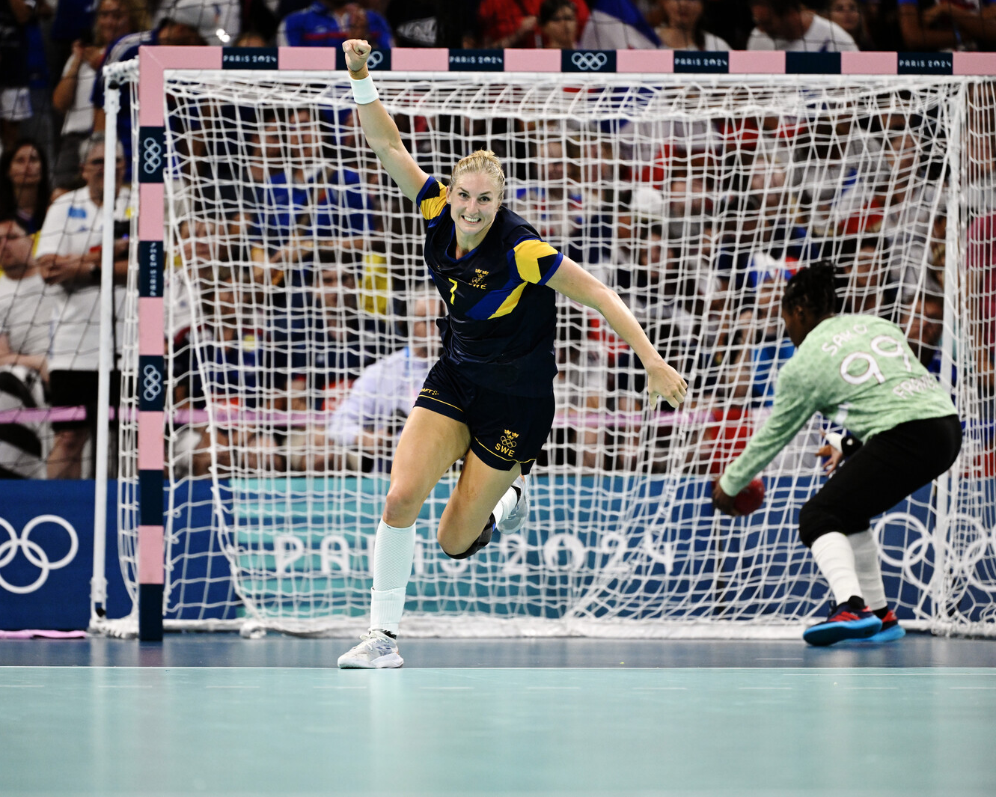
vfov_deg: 3.9
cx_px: 463
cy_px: 398
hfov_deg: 4.9
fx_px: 11645
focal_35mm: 395
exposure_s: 1/1250
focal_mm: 350
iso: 4000
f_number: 4
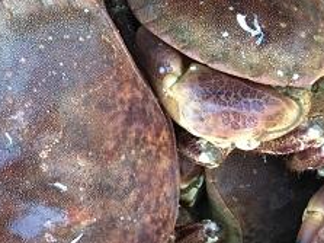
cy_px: -32
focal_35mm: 104
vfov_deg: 13.9
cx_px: -150
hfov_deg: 17.2
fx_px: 973
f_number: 2.2
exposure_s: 1/17
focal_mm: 4.15
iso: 32
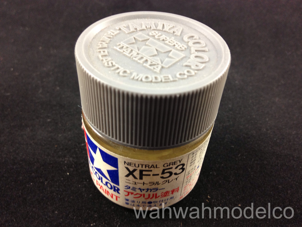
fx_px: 288
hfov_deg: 55.4
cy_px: 114
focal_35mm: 33
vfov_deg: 42.9
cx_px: 151
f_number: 2.4
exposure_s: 1/20
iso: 125
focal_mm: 4.13
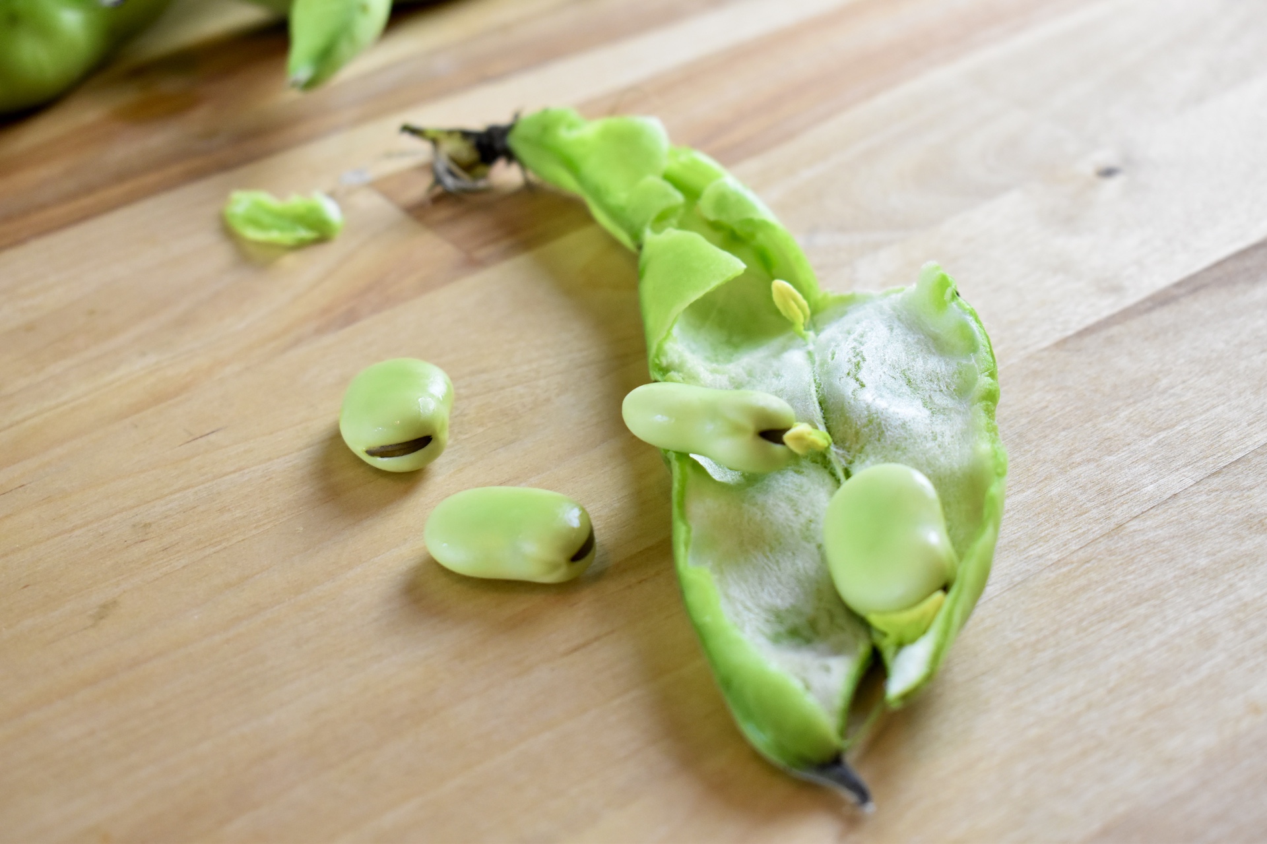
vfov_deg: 20.2
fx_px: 2375
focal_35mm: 68
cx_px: 634
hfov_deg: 29.9
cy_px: 422
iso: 1600
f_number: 5
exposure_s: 1/125
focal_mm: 45
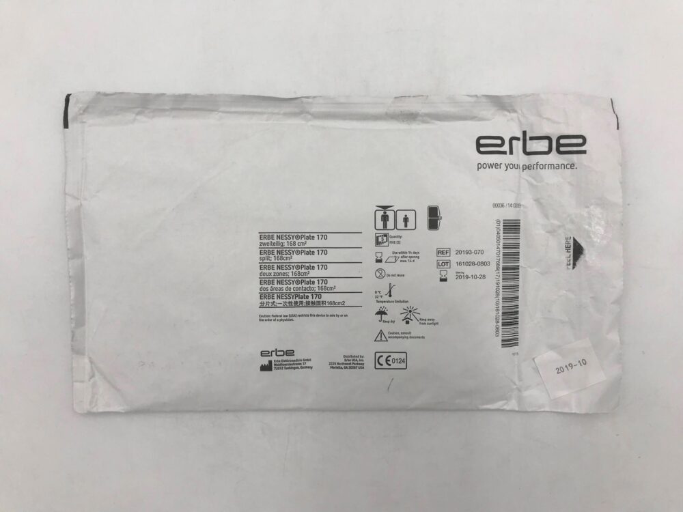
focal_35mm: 28
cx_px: 342
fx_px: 552
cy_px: 256
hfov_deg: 63.4
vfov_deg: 49.7
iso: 20
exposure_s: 1/316
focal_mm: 3.99
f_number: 1.8
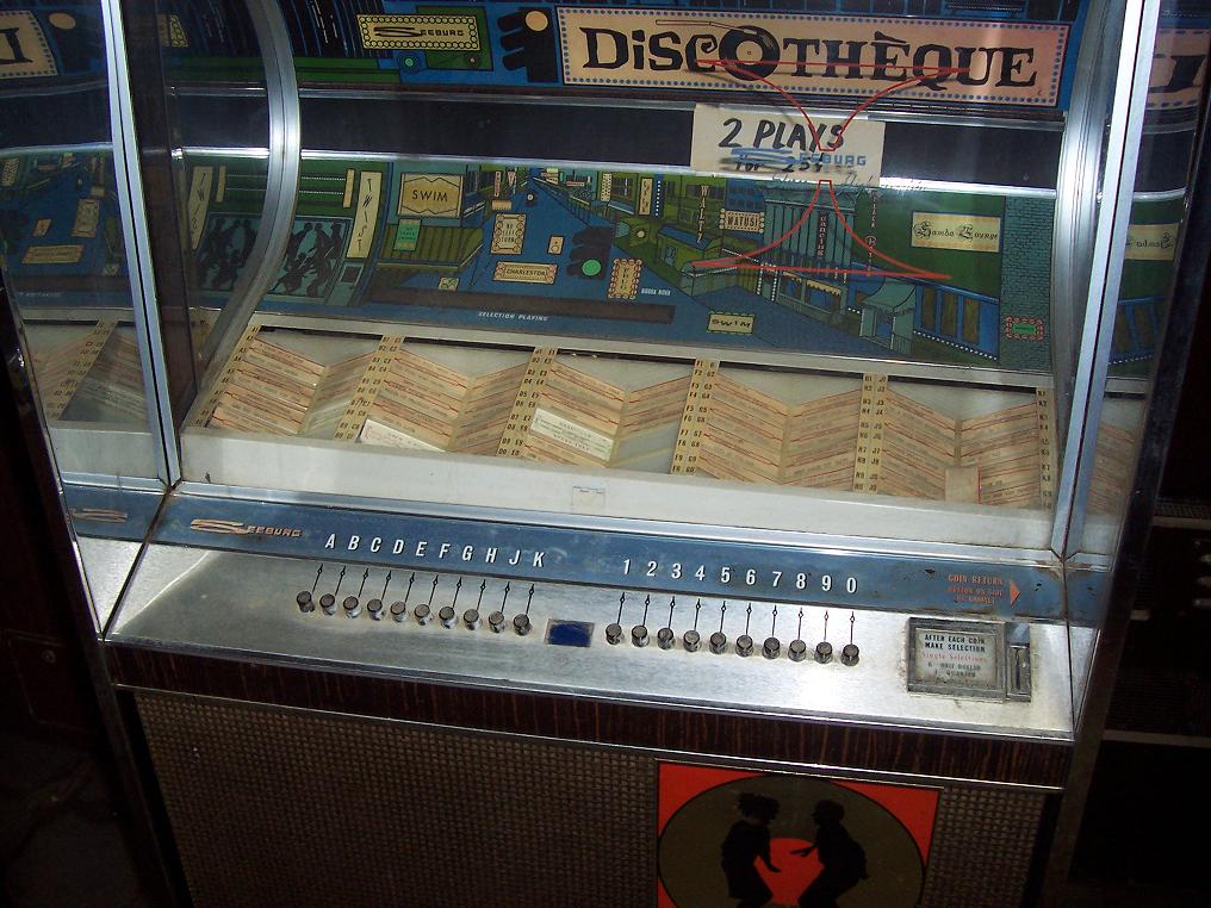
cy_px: 454
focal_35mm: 37
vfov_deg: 38.7
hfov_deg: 50.1
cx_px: 606
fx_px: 1294
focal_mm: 5.6
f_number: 2.8
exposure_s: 1/60
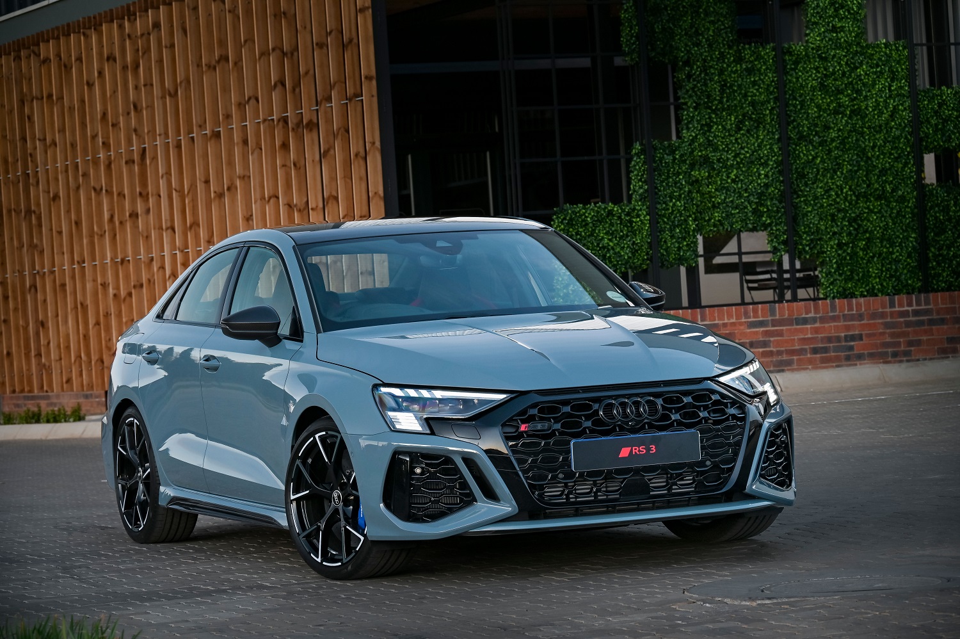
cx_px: 480
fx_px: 3331
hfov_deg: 16.4
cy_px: 320
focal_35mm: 125
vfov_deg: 11.0
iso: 400
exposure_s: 1/6
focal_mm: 125
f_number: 9
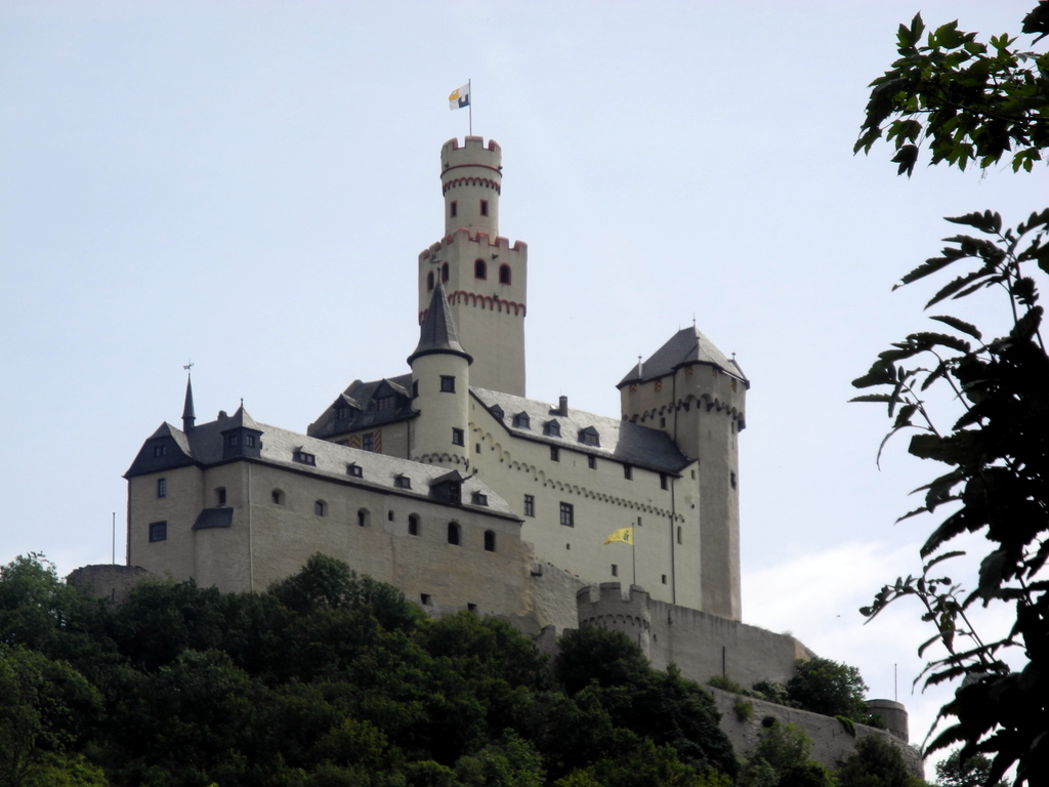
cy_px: 394
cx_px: 524
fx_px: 6061
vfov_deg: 7.4
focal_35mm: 200
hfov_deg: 9.9
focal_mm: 42.6
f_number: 5.6
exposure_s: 1/800
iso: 100
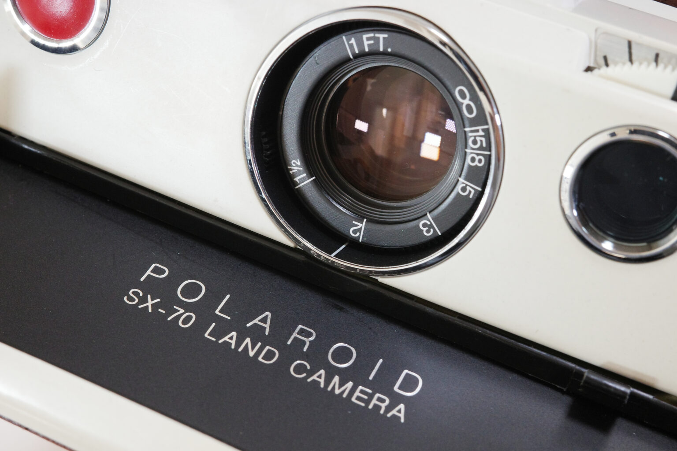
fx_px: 940
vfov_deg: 27.0
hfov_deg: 39.6
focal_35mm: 50
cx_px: 338
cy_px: 226
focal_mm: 26
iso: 1250
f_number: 8
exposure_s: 1/30
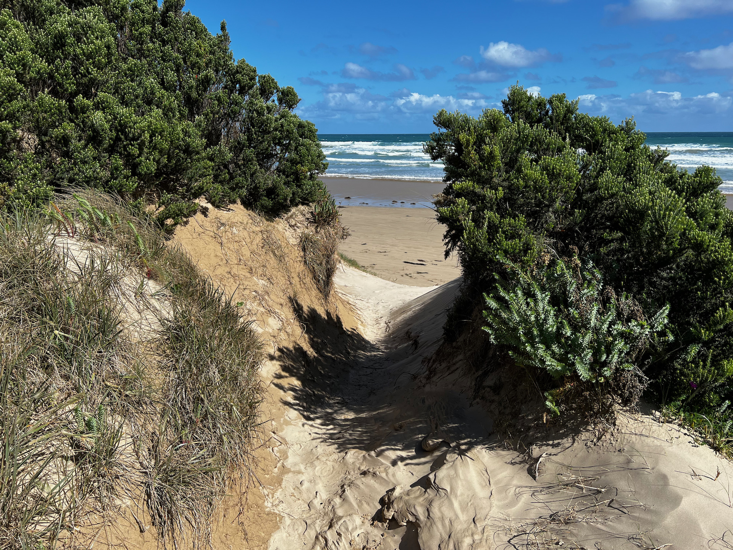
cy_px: 275
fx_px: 551
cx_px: 366
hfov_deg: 67.3
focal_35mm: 26
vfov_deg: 53.1
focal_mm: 5.7
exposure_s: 1/4831
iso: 50
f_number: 1.5
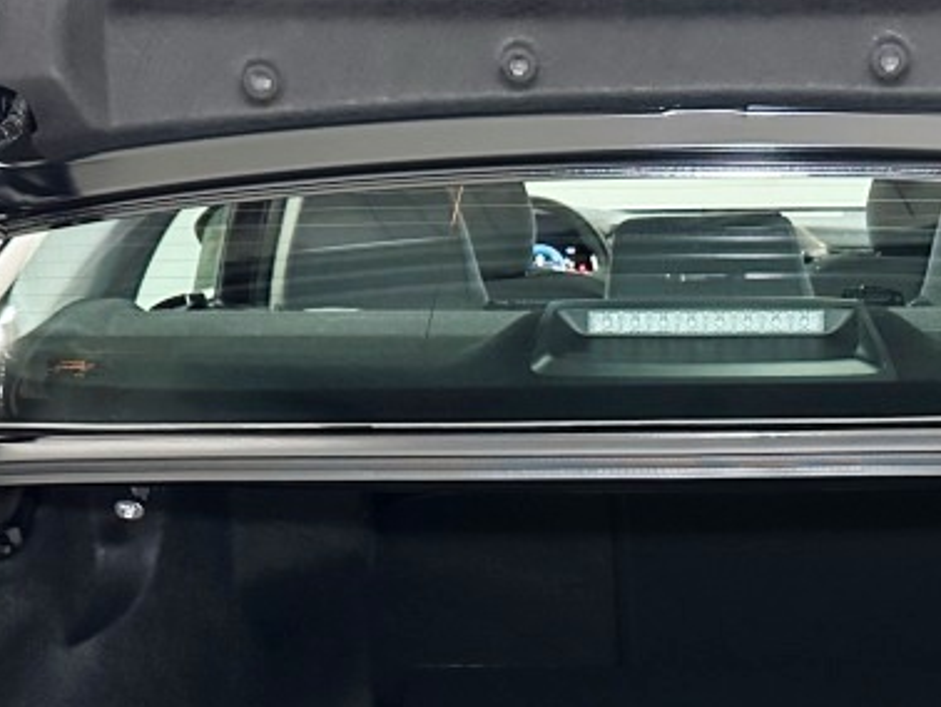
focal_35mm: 65
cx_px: 702
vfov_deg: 21.6
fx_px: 1768
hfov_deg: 29.4
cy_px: 757
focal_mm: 6.86
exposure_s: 1/30
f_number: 1.78
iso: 1000
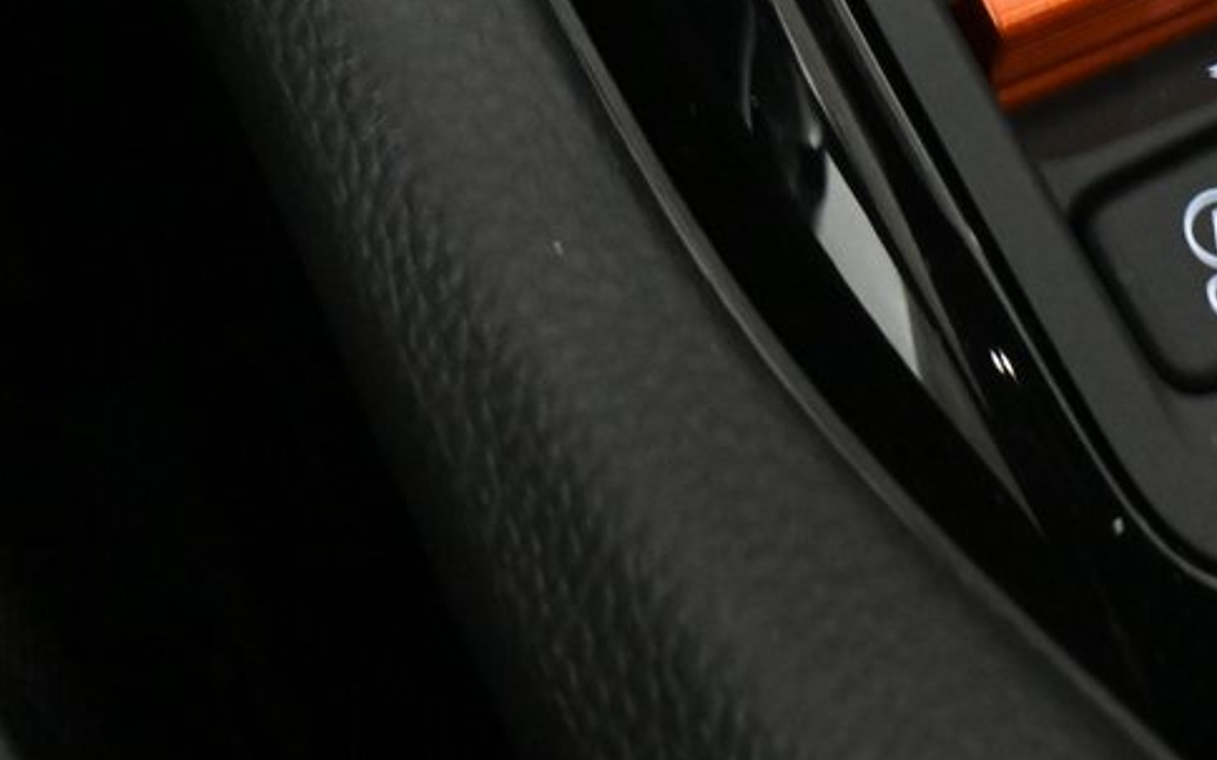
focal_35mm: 73
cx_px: 1189
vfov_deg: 17.4
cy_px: -44
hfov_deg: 26.9
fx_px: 2408
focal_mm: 22.5
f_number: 10
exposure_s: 1/6
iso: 6400
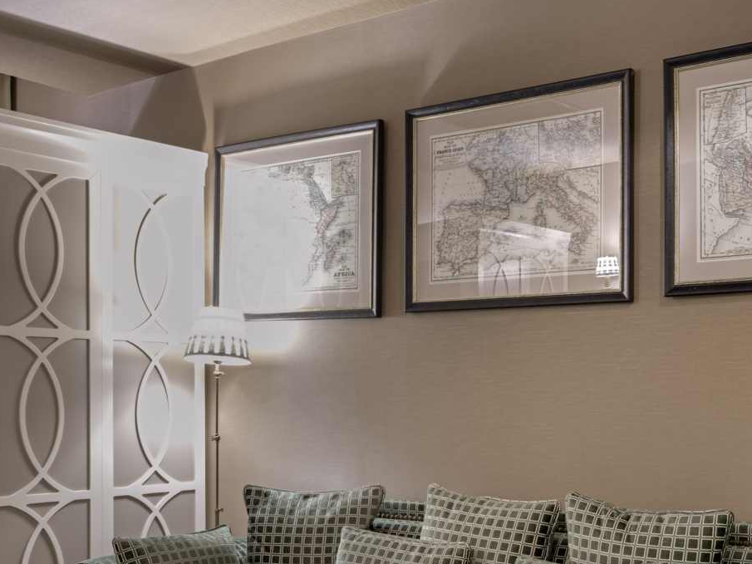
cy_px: 444
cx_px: 347
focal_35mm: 51
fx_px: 1108
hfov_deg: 37.5
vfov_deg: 28.0
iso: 100
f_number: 11
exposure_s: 20
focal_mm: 24
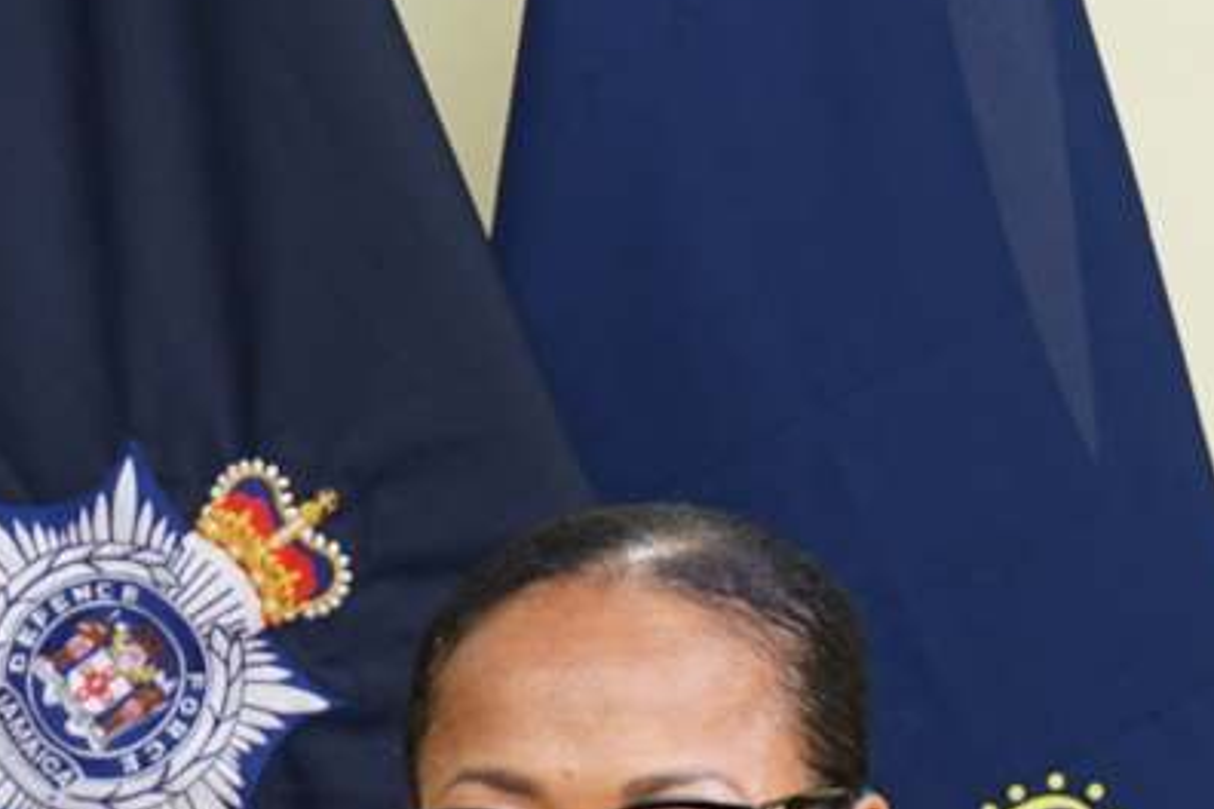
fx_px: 7857
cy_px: 1112
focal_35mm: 233
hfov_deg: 8.8
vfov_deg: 5.8
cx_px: -83
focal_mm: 45
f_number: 4
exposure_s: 1/90
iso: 800
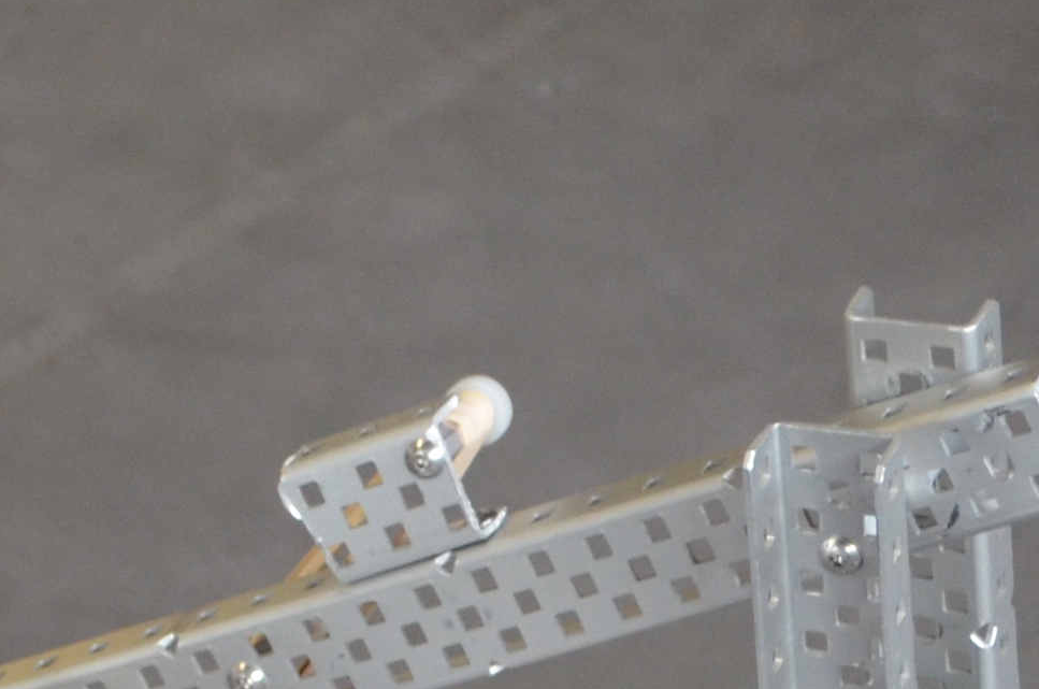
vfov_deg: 4.2
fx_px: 9248
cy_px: 1499
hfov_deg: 6.4
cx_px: -414
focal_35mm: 321
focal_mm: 42
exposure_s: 1/60
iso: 720
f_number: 5.3
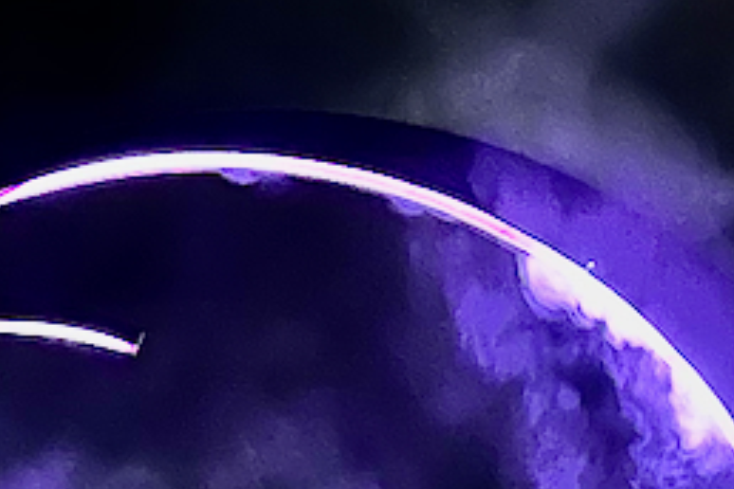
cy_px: 1006
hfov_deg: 15.5
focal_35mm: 124
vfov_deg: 10.1
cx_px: -293
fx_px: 2528
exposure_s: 1/9
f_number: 1.78
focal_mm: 6.86
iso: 1250
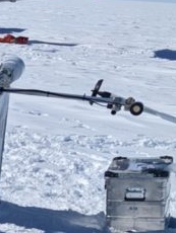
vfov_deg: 16.0
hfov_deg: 11.4
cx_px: -145
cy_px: 249
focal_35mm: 120
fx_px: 812
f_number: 1.73
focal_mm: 4.38
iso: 106
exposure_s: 1/23256
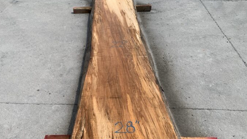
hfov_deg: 60.9
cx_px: 112
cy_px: 90
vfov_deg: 36.4
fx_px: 210
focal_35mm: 32
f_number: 1.8
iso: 25
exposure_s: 1/2611
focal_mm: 4.25
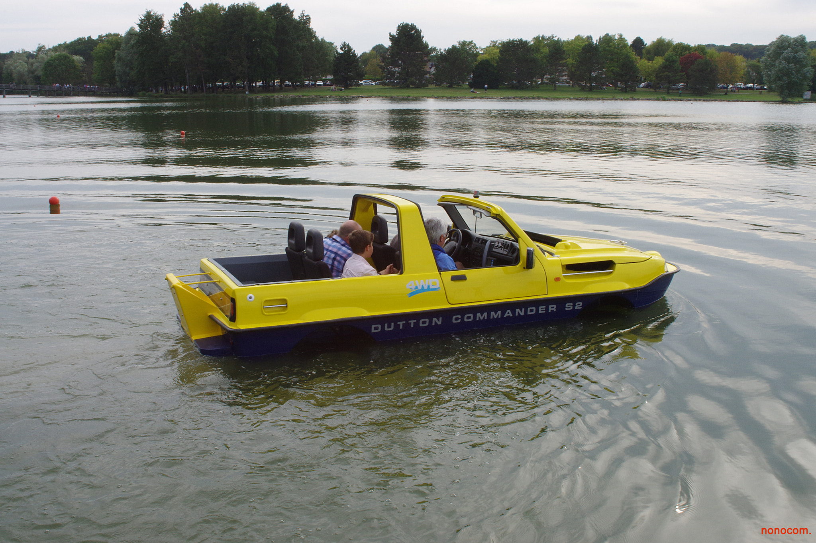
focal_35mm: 36
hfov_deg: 53.2
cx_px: 408
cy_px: 272
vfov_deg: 36.8
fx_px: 815
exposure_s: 1/60
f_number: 22
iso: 800
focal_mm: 24
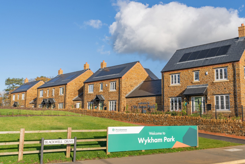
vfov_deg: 34.2
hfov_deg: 49.4
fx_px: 265
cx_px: 141
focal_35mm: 39
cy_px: 73
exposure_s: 1/500
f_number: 9
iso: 250
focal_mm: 33
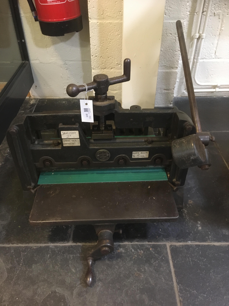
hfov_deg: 48.2
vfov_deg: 61.7
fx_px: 256
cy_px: 153
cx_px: 114
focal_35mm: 29
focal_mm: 4.15
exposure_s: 1/17
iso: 400
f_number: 2.2
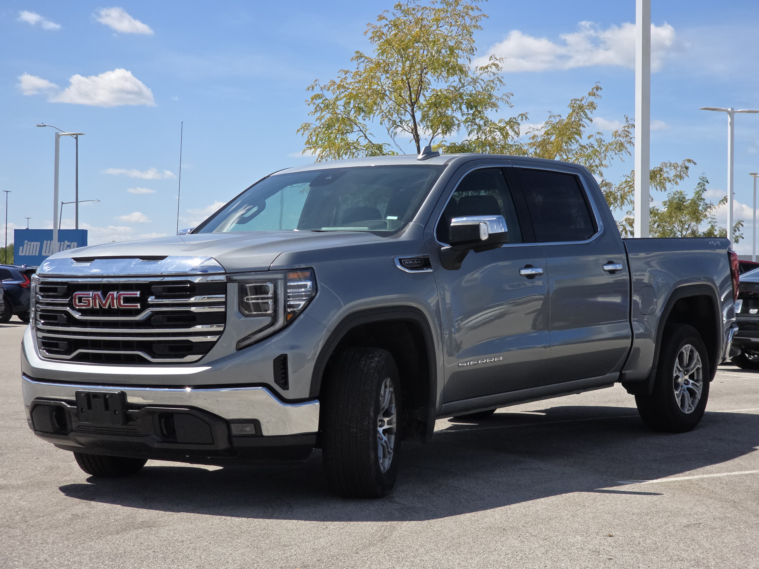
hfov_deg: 28.2
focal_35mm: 69
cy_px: 284
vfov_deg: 21.3
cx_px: 380
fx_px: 1513
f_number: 2.4
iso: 50
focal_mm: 7.9
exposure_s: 1/2314
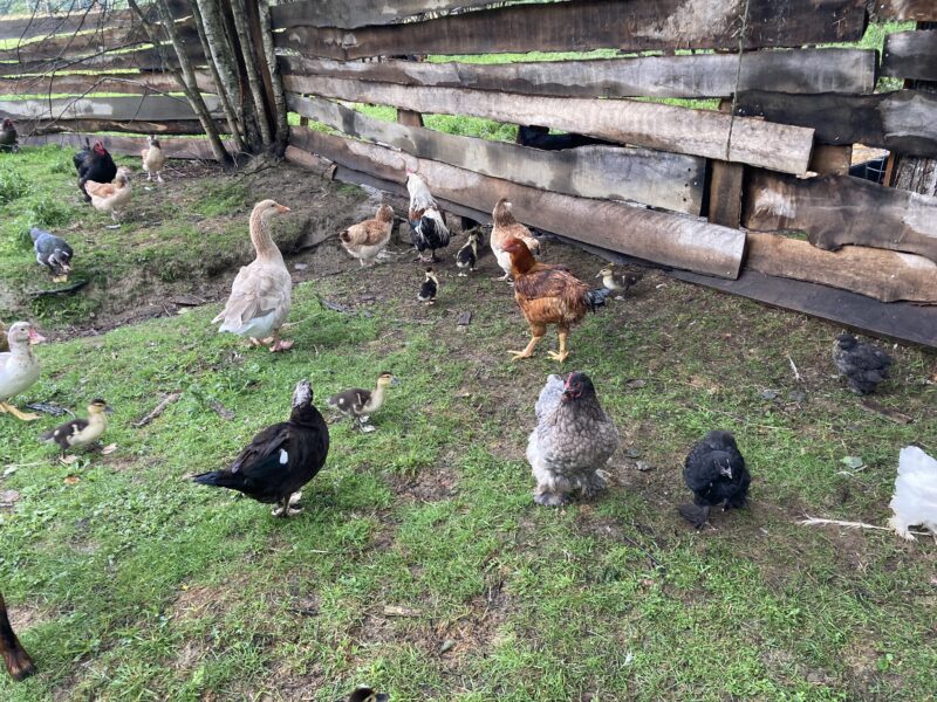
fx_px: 758
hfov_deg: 63.4
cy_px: 351
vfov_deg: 49.7
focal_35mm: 28
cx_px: 468
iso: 80
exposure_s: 1/89
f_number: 1.8
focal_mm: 3.99
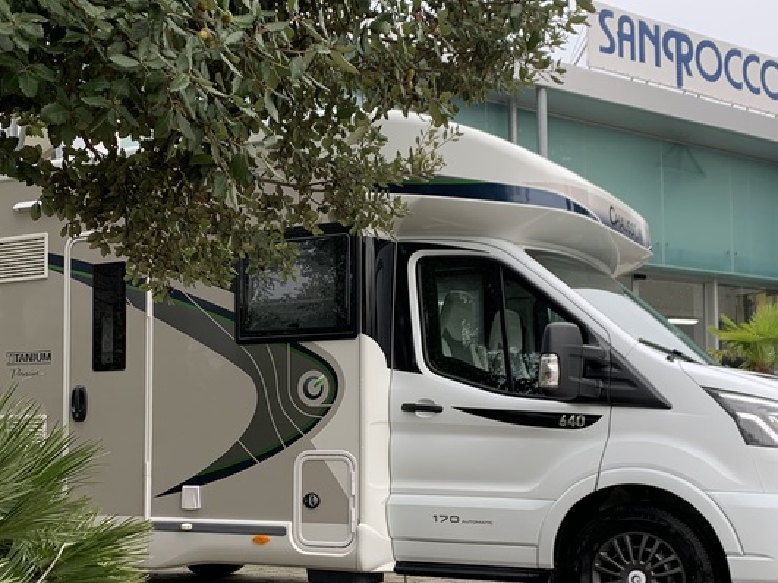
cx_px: 390
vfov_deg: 29.9
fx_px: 1079
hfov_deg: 39.7
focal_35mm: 48
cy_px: 412
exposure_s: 1/121
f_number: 1.8
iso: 50
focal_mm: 4.25
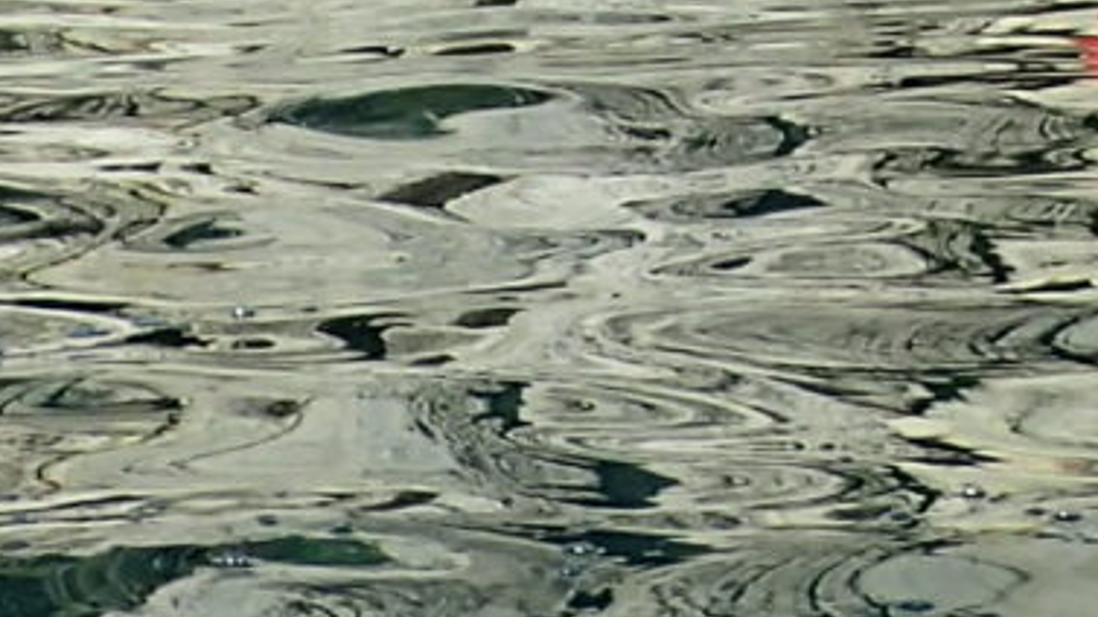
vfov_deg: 5.1
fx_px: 6463
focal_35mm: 222
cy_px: -1315
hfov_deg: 9.6
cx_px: 1238
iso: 100
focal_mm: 5.5
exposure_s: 1/250
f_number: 9
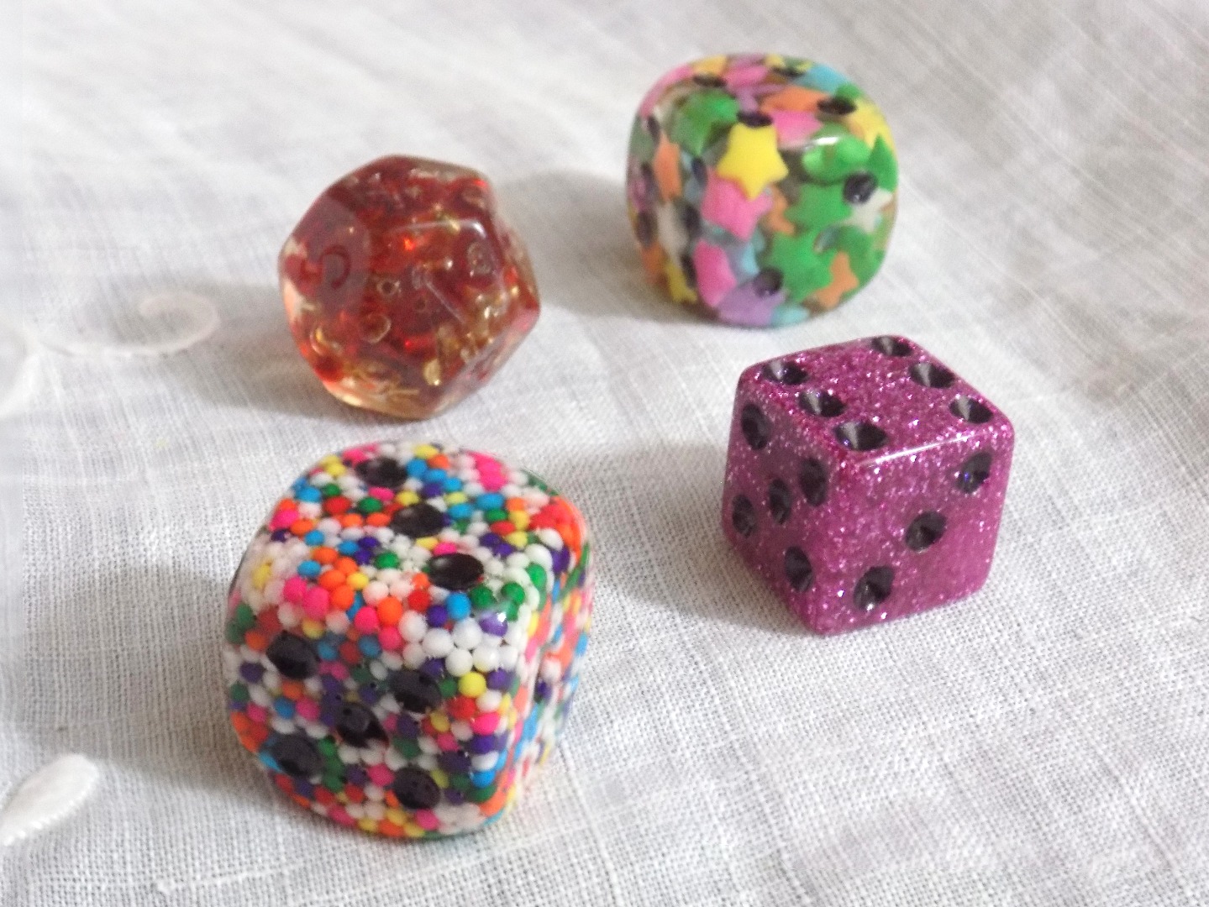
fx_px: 2061
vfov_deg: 24.8
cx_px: 604
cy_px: 454
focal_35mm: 59
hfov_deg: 32.7
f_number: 4
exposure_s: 1/3
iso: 400
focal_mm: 10.5
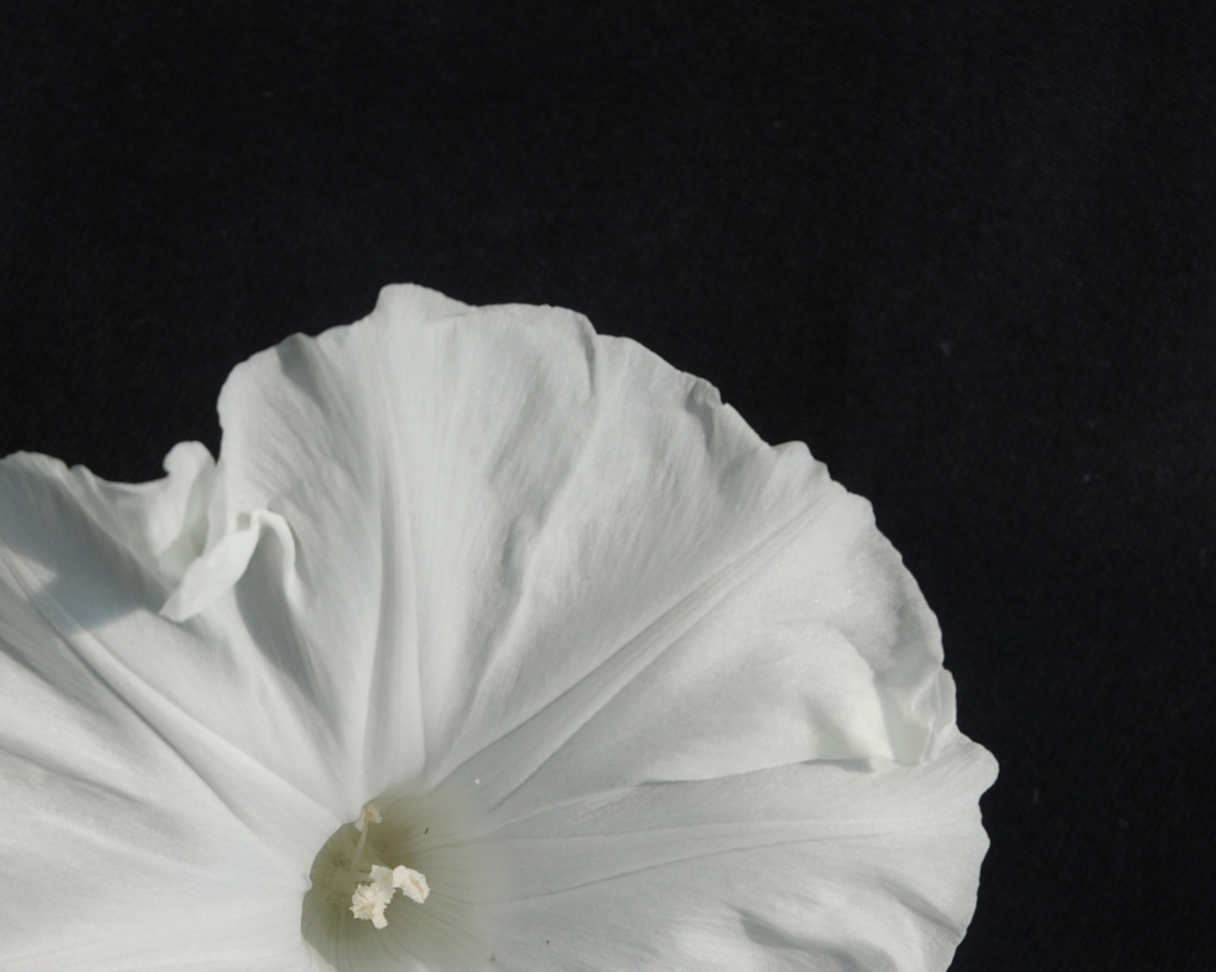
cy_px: 1079
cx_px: 465
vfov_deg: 9.6
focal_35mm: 159
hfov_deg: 12.1
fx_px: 5721
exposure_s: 1/250
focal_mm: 40
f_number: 8
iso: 100
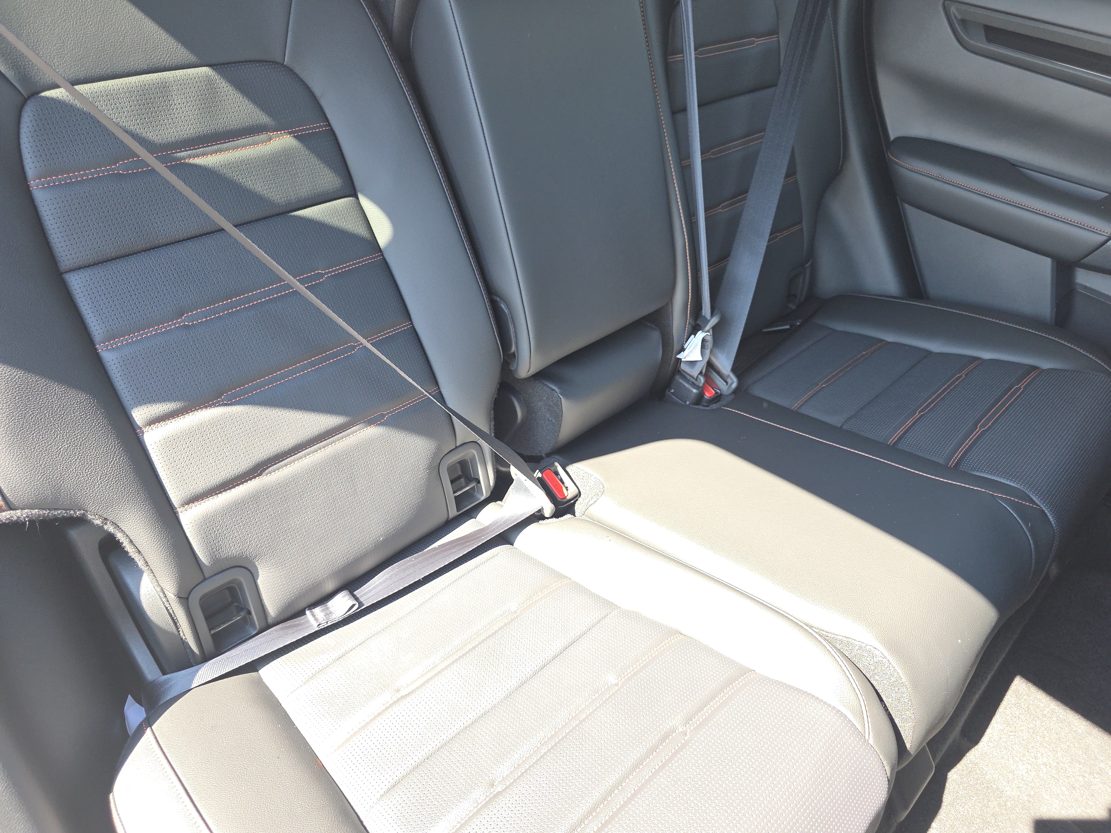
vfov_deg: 58.9
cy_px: 416
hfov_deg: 73.9
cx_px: 556
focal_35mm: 23
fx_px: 738
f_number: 1.7
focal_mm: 6.3
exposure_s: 1/180
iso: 100
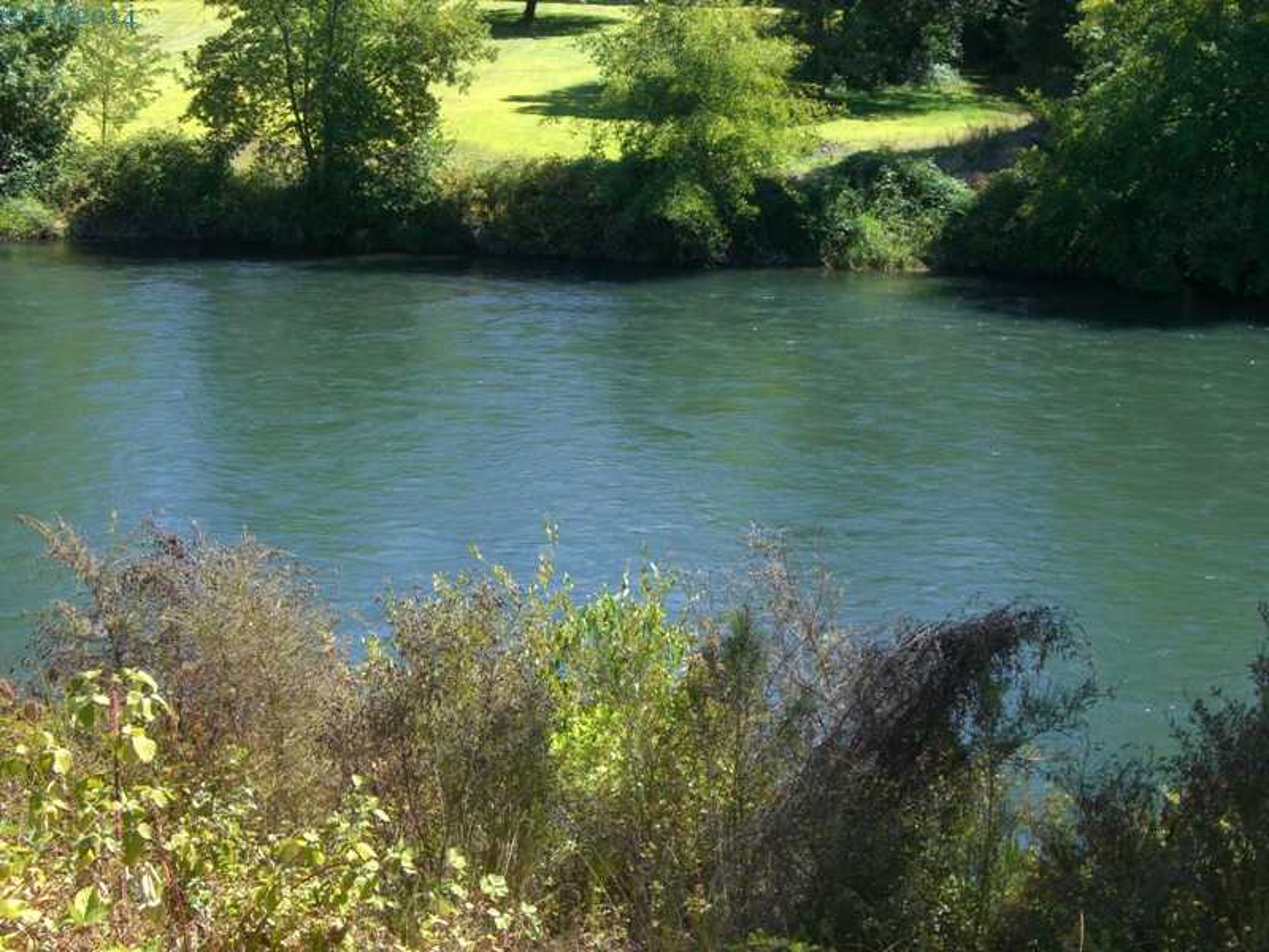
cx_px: 634
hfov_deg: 25.0
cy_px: 476
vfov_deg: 18.9
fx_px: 2859
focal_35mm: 78
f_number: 4.3
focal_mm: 16.3
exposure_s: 1/320
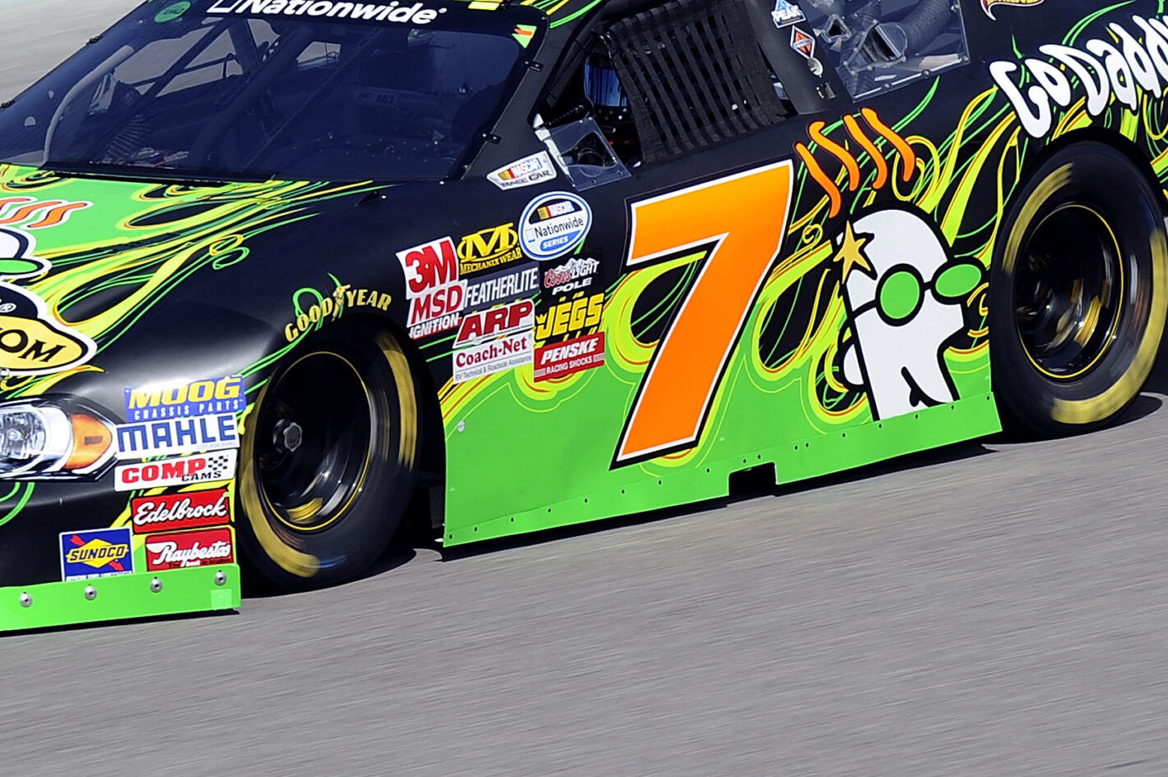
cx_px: 466
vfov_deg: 2.5
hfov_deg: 3.8
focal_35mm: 539
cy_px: 342
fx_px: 17475
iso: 200
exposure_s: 1/500
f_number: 10
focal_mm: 300
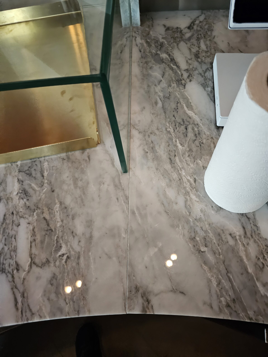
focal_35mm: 23
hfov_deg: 58.9
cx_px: 134
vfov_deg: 73.9
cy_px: 178
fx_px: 237
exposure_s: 1/200
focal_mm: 6.3
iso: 1250
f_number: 1.7
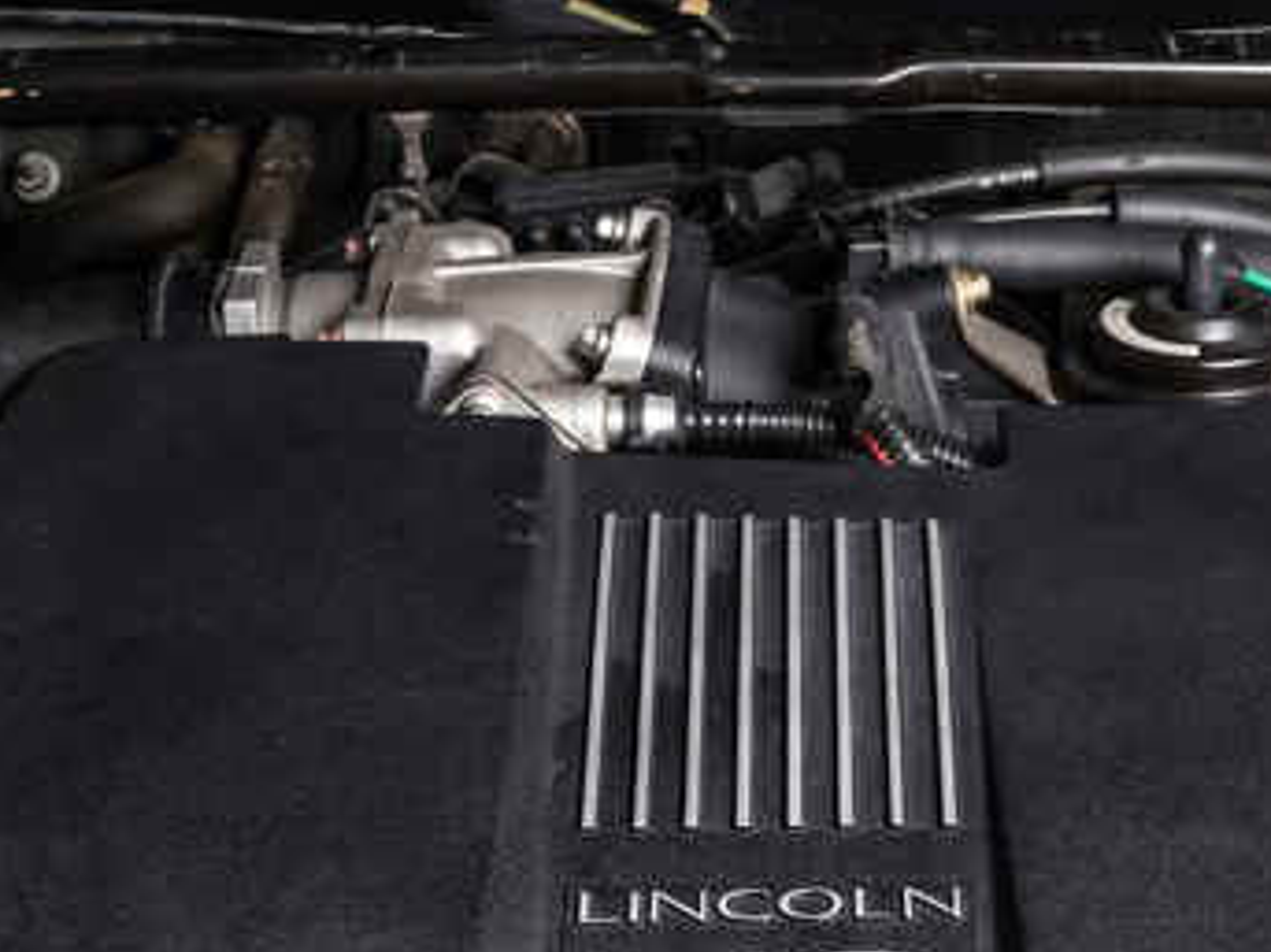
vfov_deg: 16.2
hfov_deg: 22.5
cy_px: 1161
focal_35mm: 87
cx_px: 804
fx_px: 3193
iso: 250
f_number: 11
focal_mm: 31
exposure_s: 1/200
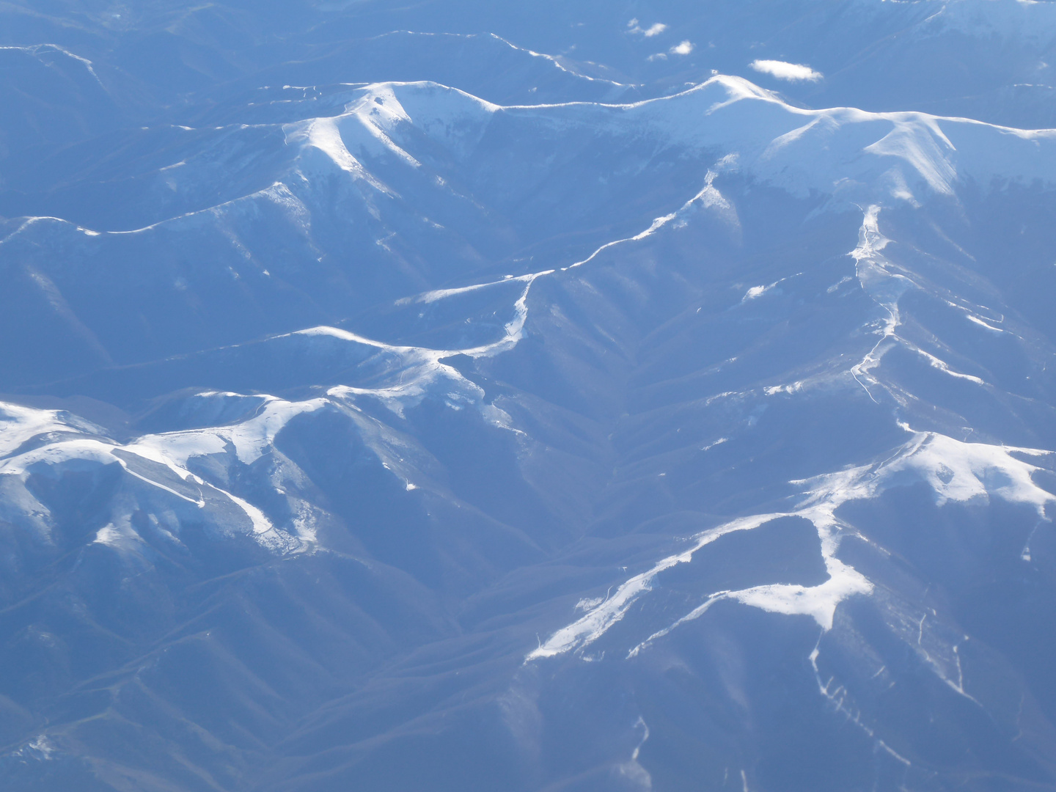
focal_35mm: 138
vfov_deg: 10.7
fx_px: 4210
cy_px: 396
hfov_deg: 14.3
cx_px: 528
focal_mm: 22.3
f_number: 5.2
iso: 80
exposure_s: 1/250
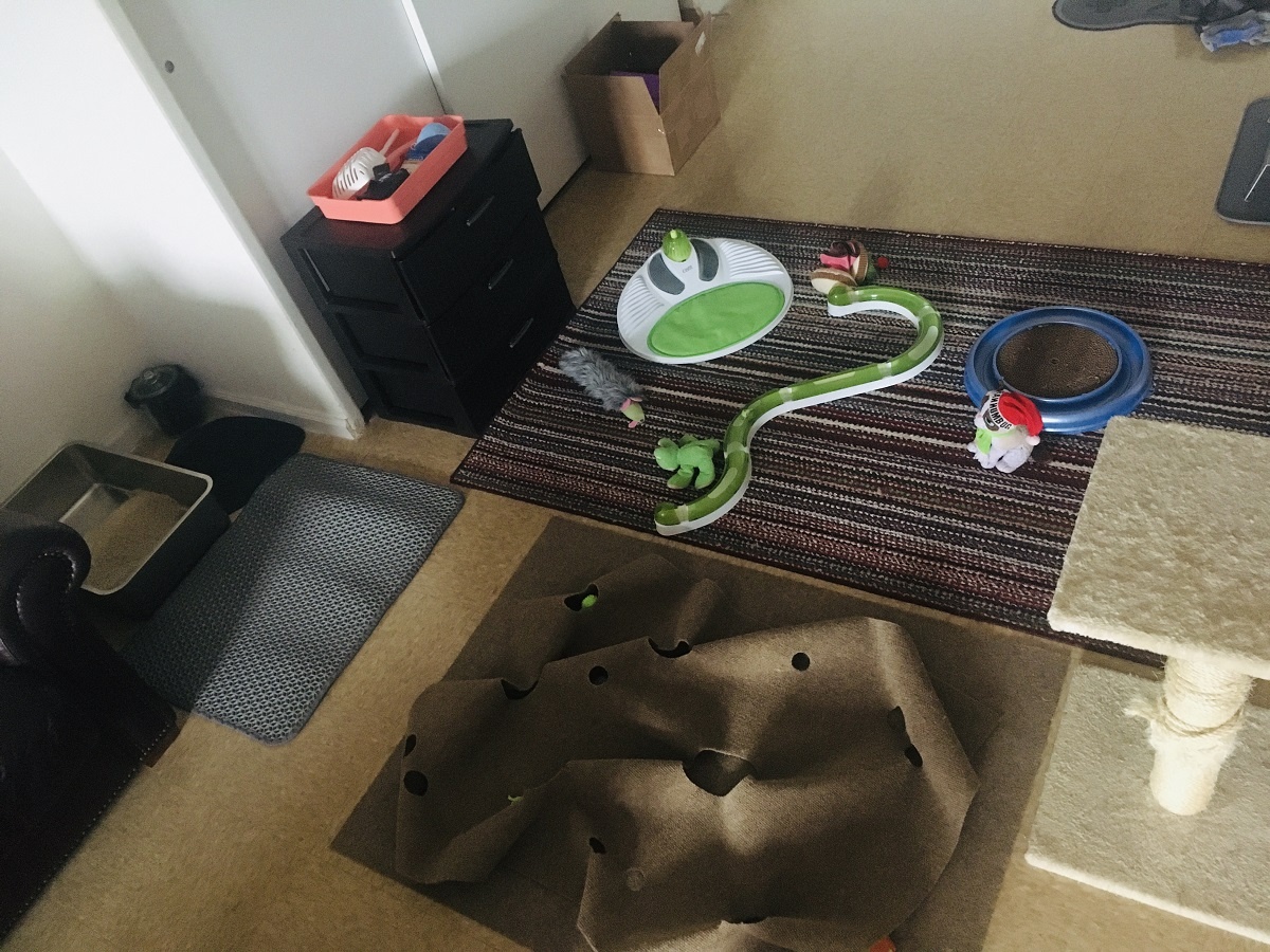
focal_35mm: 29
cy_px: 476
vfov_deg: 48.2
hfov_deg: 61.7
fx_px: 1064
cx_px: 635
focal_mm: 4.15
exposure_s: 1/15
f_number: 2.2
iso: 320
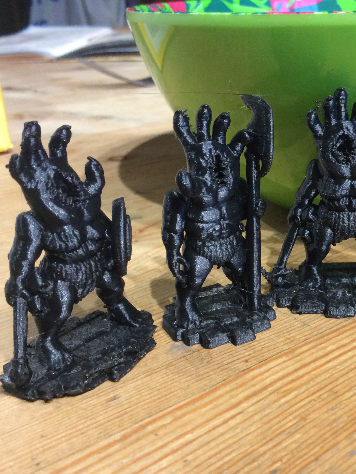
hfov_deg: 32.8
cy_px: 238
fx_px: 590
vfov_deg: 43.8
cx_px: 275
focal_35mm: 43
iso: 200
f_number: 2.4
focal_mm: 3.3
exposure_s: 1/25
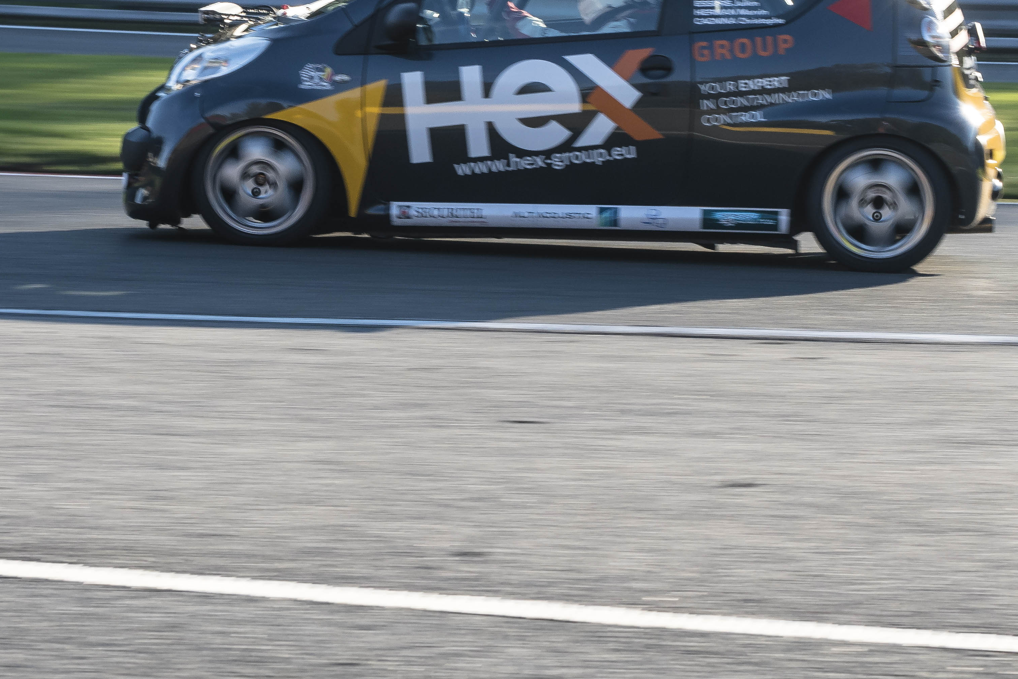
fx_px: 5485
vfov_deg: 7.1
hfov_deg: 10.6
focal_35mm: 194
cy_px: 65
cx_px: 483
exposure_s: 1/250
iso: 400
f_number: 8
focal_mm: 70
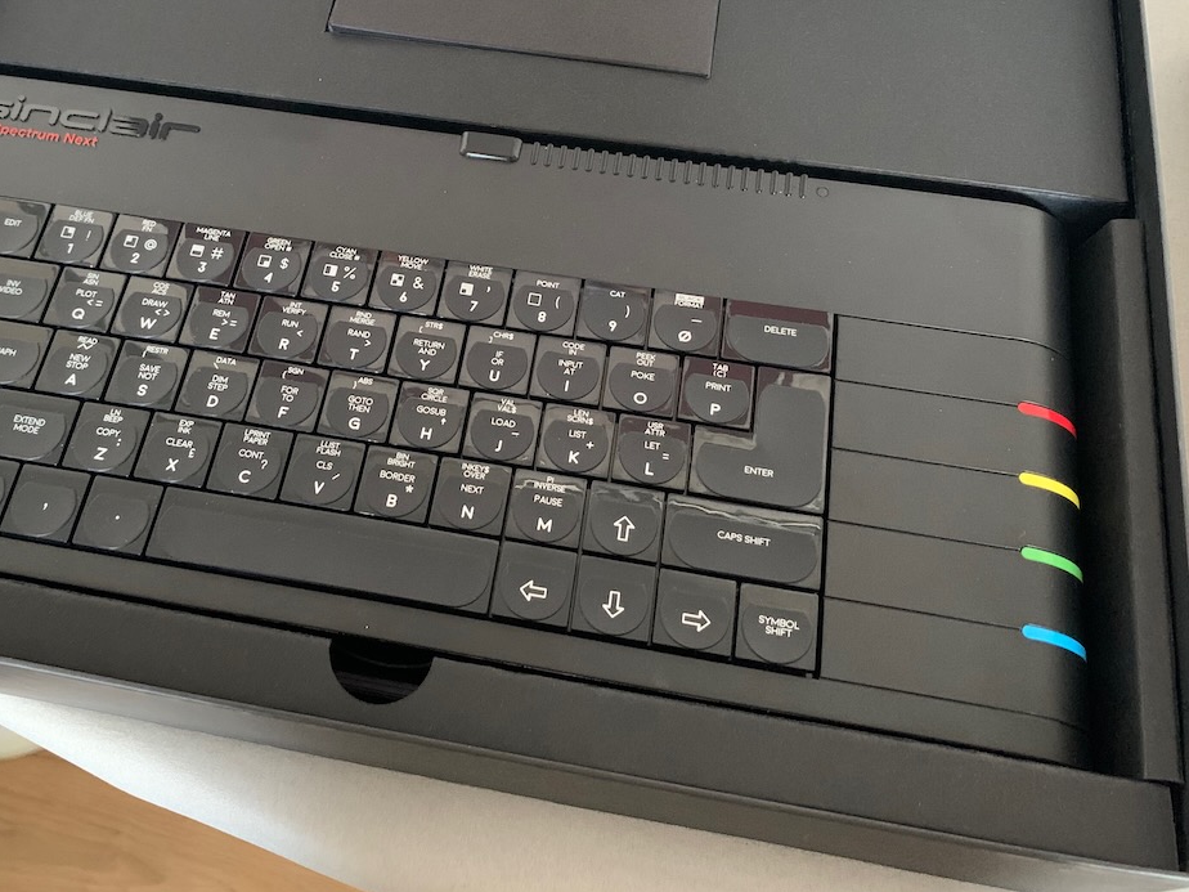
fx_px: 1237
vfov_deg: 39.1
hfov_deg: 51.0
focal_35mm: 36
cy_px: 278
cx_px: 470
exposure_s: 1/30
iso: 640
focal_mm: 4.25
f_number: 1.8
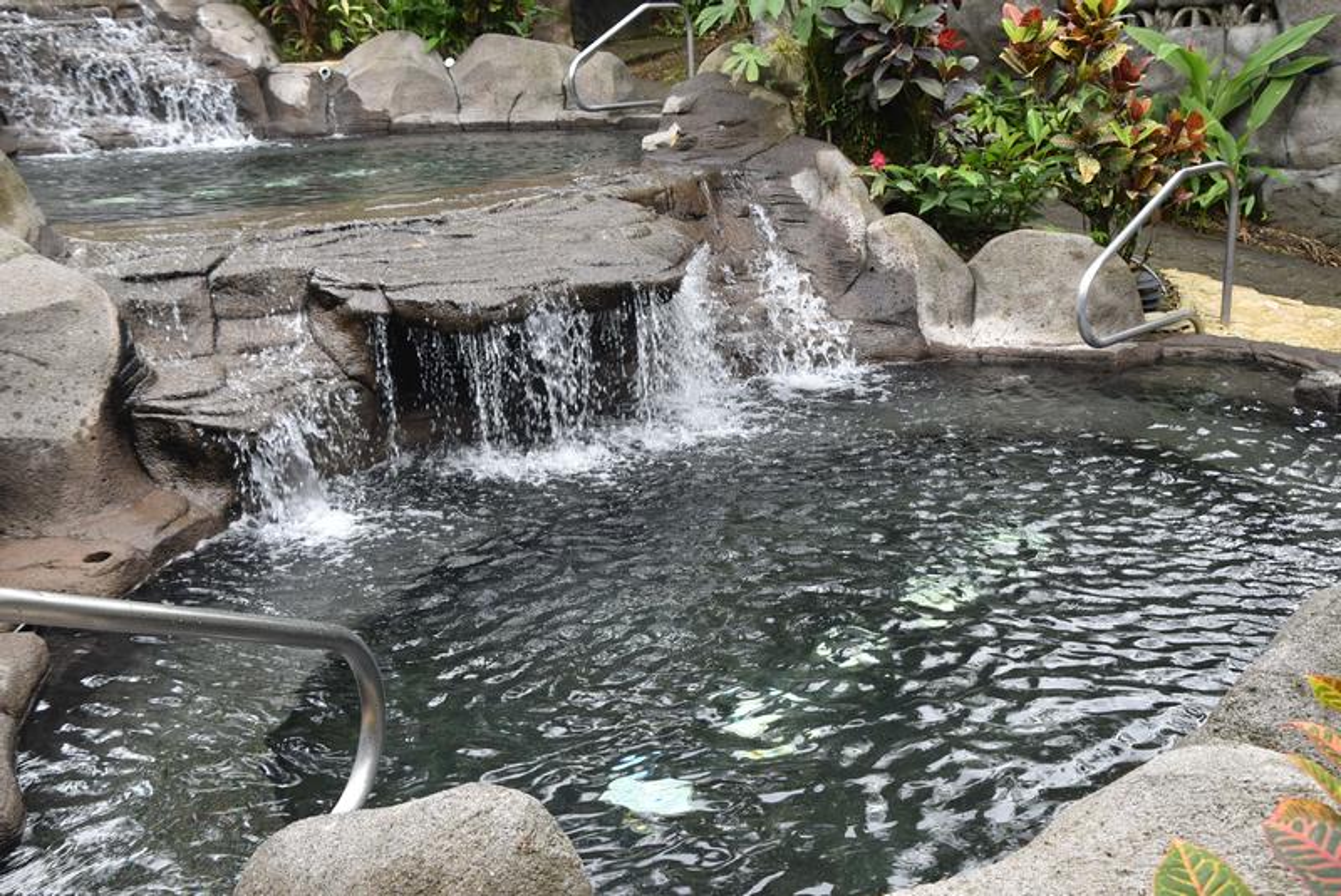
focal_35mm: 36
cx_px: 670
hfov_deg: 53.1
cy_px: 448
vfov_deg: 36.9
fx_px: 1342
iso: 400
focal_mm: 24
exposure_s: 1/160
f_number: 6.3
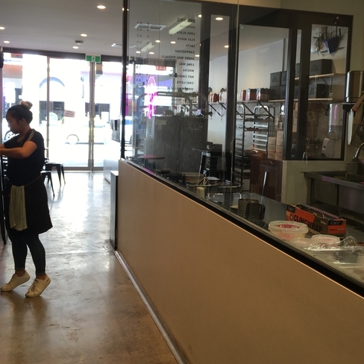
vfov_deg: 39.9
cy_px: 157
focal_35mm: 42
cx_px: 199
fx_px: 500
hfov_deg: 40.0
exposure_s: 1/50
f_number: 2.2
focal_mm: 4.15
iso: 25
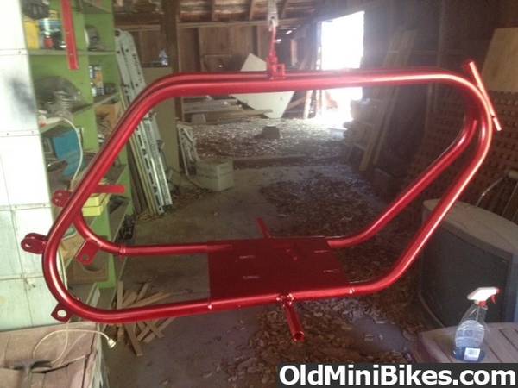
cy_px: 194
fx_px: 524
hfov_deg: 52.6
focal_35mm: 35
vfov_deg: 40.7
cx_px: 259
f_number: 2.4
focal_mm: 4.28
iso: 400
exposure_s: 1/20
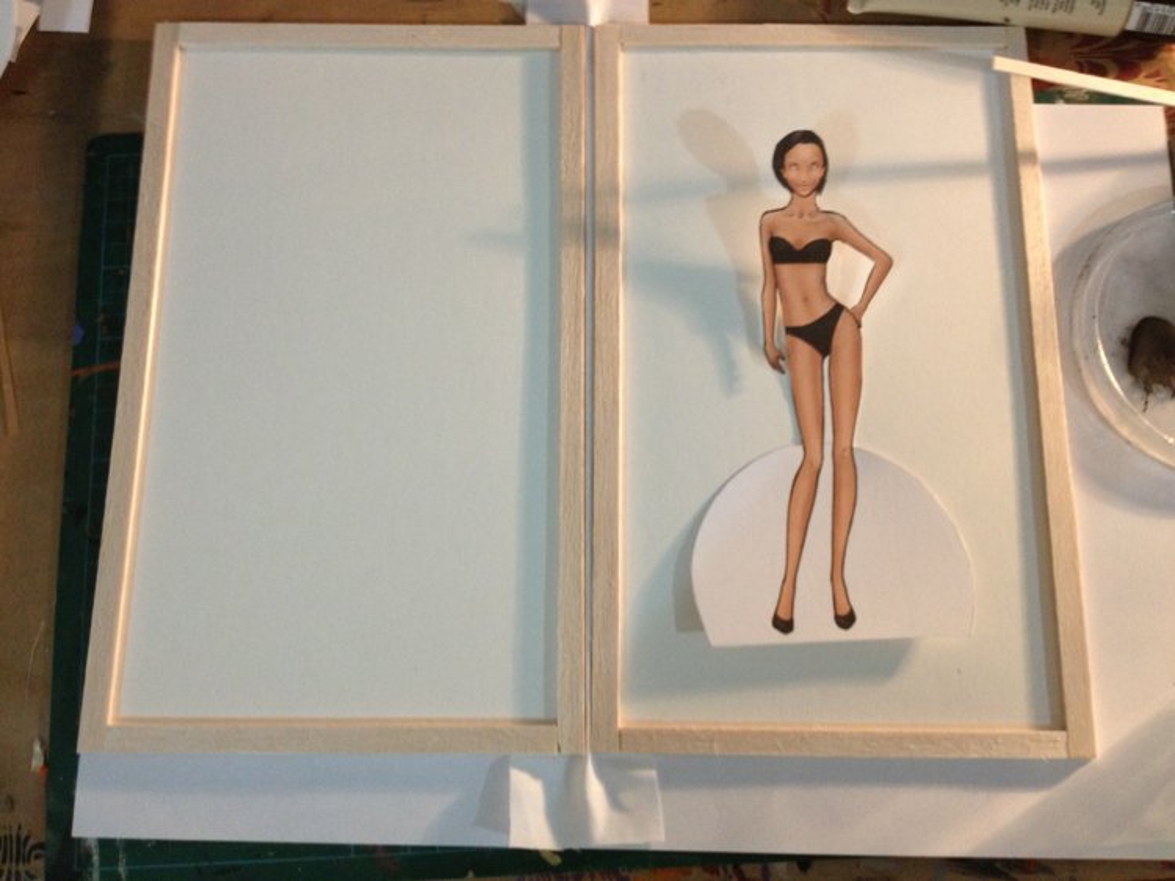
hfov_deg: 52.6
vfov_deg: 40.7
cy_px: 440
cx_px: 588
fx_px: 1188
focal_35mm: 35
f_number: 2.4
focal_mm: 4.28
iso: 200
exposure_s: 1/20
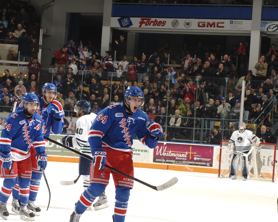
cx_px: 119
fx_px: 1111
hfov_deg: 14.3
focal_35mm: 135
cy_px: 111
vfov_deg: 11.4
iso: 100
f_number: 7.1
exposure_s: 1/250
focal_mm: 80
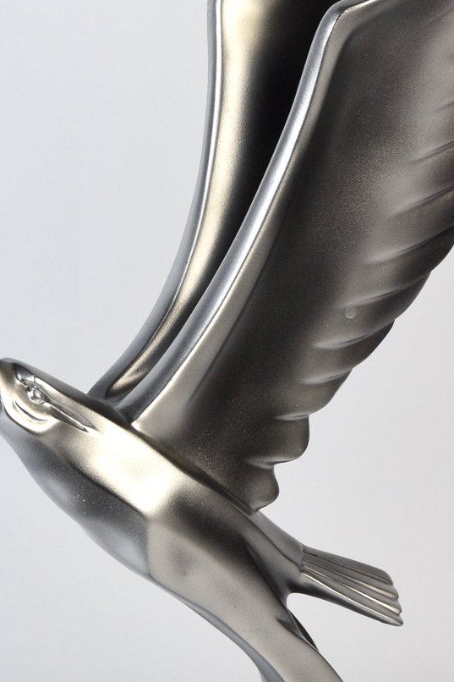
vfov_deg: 15.6
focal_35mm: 130
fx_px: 2465
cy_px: 558
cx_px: 202
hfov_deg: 10.5
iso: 500
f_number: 8
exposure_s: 1/160
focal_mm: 35
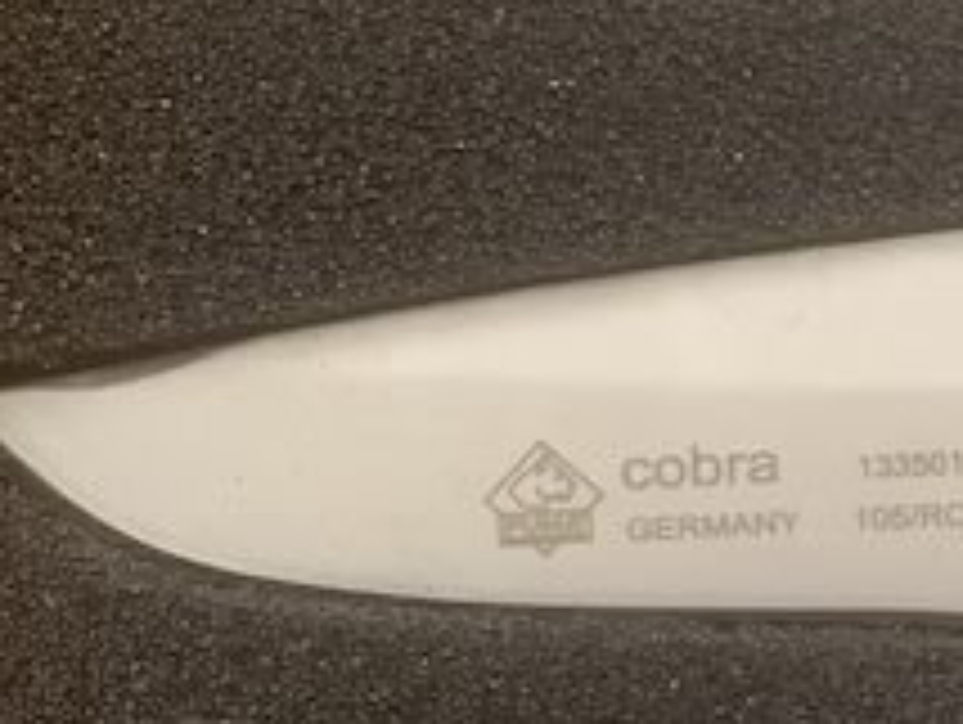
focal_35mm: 85
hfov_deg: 20.6
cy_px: 362
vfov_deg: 17.4
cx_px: 1318
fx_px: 2367
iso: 160
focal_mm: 4.25
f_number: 1.8
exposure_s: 1/60
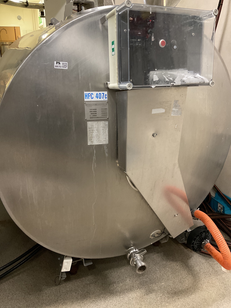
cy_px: 154
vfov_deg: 61.7
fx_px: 258
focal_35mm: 29
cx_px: 116
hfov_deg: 48.2
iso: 250
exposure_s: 1/50
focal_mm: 3
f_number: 1.8
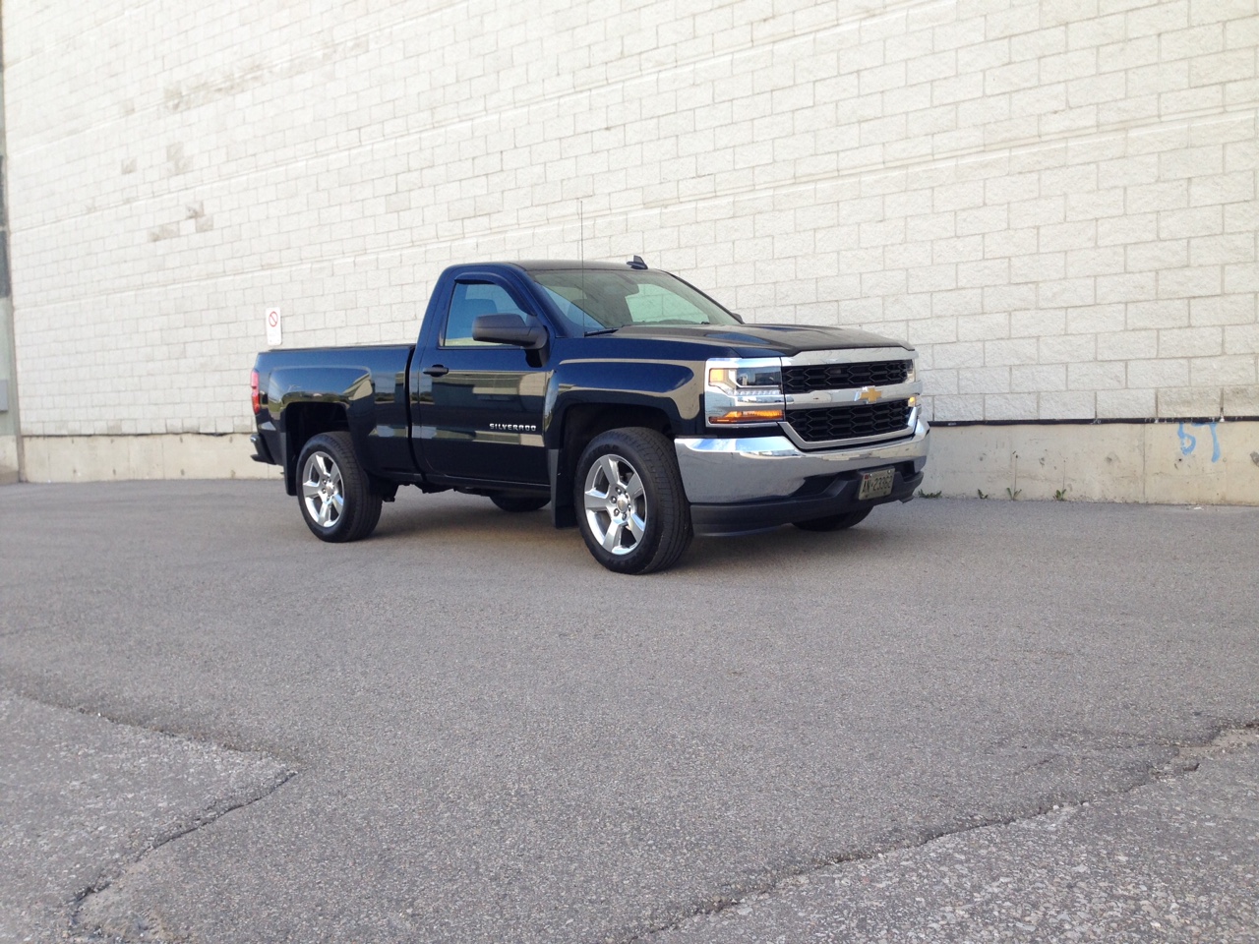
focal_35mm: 33
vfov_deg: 42.9
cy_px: 472
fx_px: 1200
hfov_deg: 55.4
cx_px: 630
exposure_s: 1/315
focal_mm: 4.12
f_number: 2.4
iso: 50
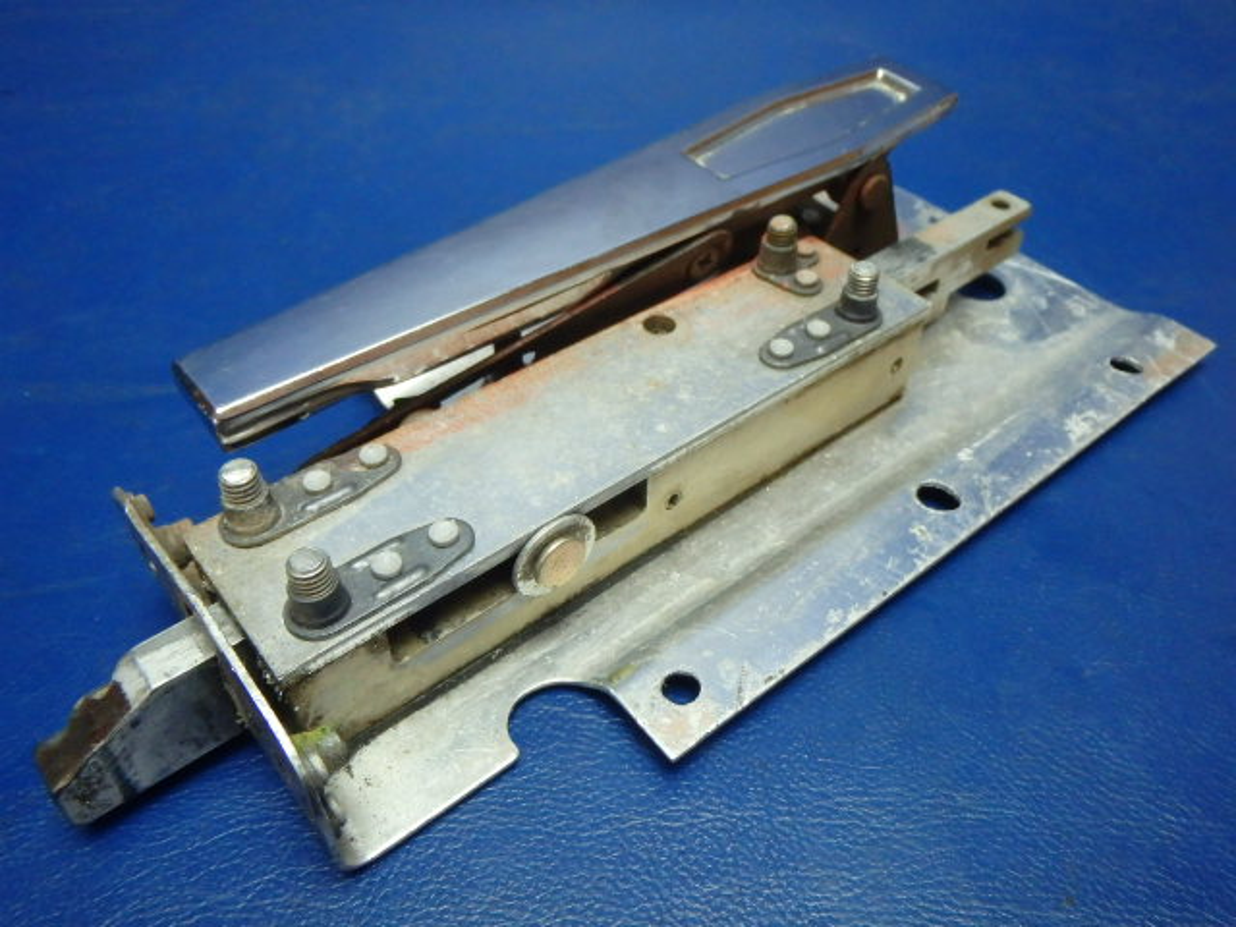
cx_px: 618
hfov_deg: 63.4
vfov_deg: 49.7
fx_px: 1000
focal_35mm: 28
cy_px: 464
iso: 800
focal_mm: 5
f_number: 3.9
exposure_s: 1/80
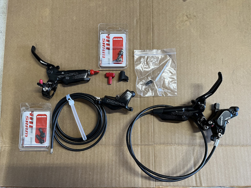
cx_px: 126
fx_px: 189
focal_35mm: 26
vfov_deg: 53.1
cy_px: 94
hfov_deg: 67.3
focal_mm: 5.1
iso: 125
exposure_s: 1/60
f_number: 1.6
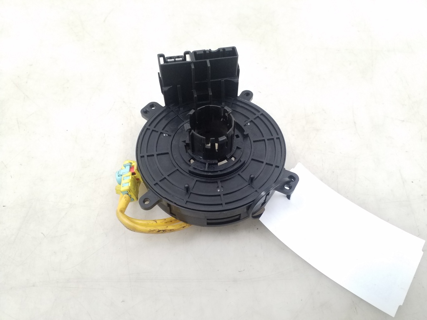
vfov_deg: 51.4
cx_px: 214
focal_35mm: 27
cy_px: 160
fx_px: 333
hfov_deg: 65.3
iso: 200
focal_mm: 3.6
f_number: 1.9
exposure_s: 1/50
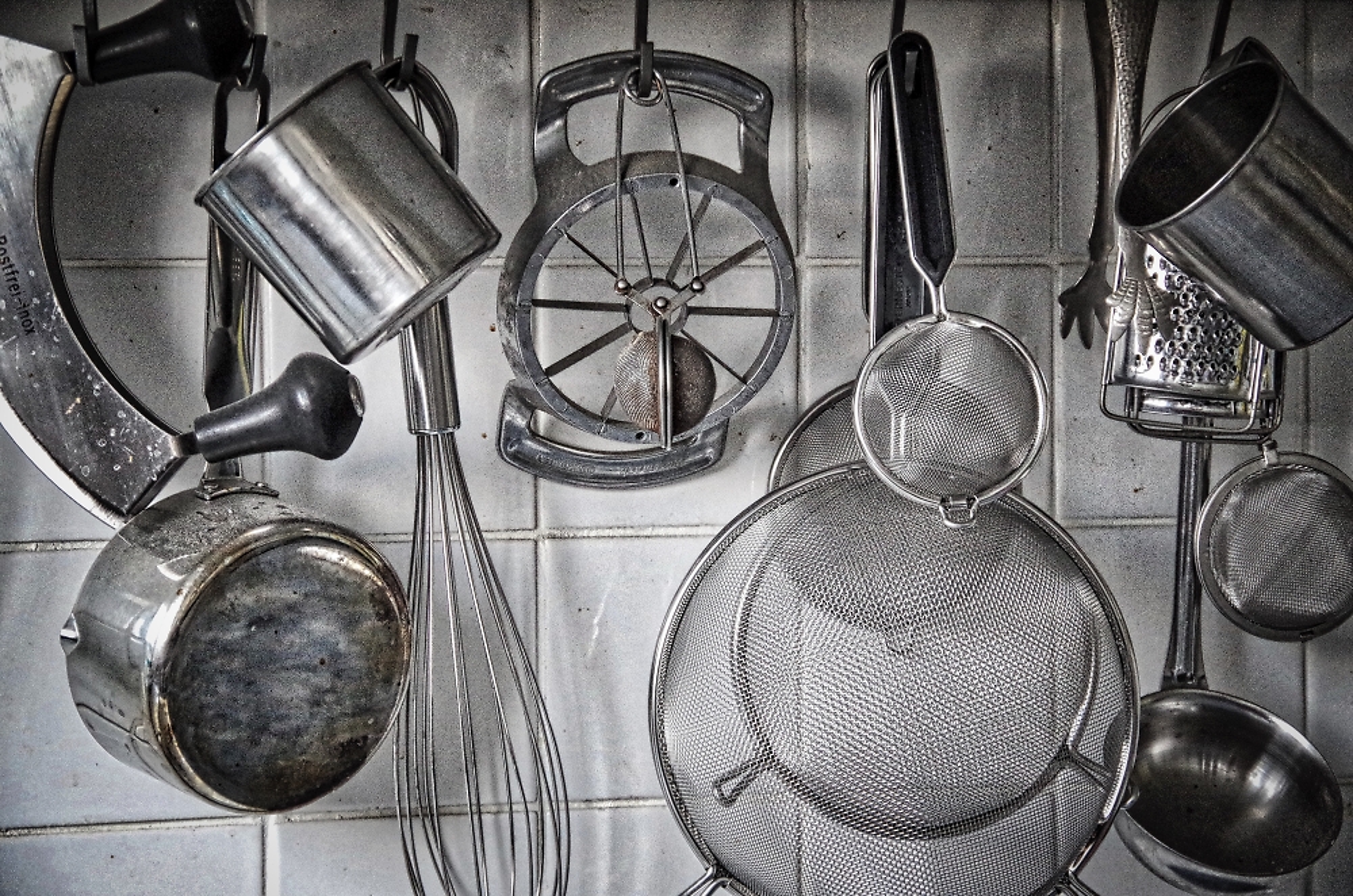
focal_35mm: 102
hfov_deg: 20.1
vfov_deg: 13.4
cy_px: 448
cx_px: 676
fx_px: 3825
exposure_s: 1/125
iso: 3200
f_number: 8
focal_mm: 68
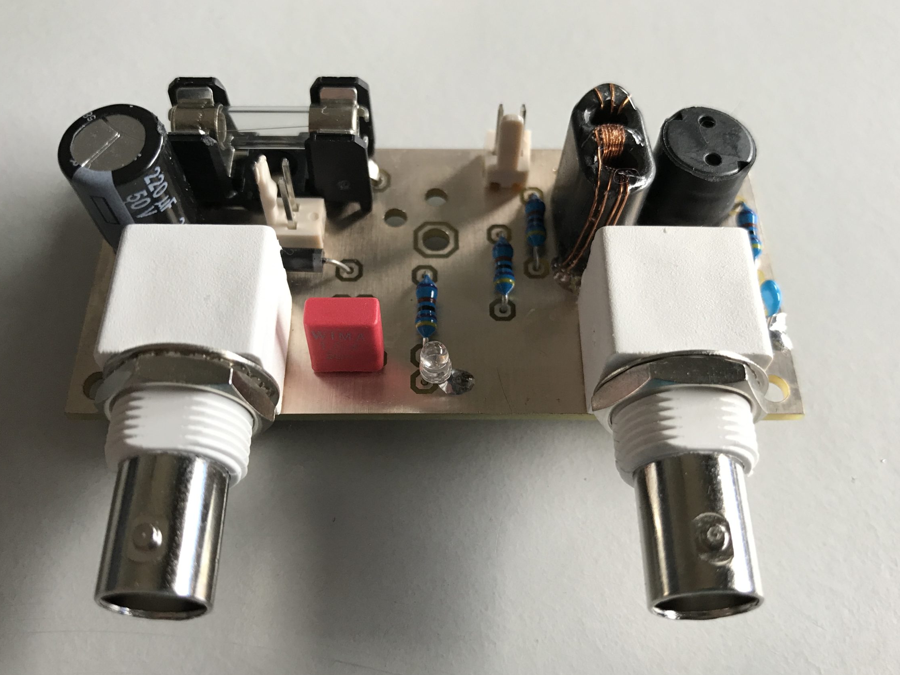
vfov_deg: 44.1
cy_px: 353
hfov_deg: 56.8
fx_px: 832
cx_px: 452
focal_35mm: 32
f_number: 1.8
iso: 25
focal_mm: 3.99
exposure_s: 1/33
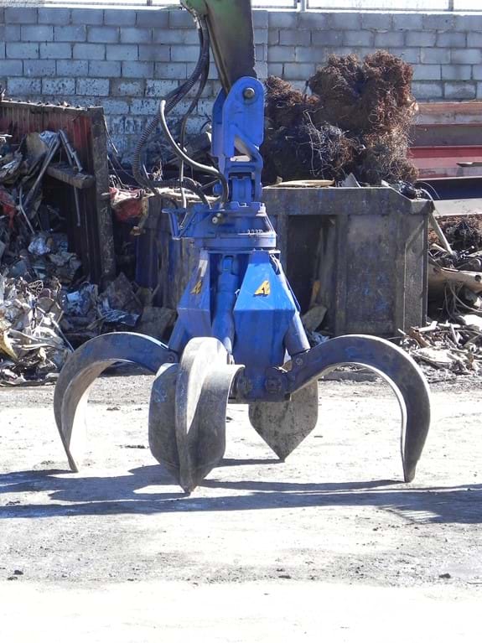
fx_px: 2674
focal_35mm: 144
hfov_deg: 10.3
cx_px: 241
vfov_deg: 13.7
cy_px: 322
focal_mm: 25.7
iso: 160
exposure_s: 1/213
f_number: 5
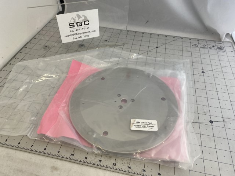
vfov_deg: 53.1
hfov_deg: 67.3
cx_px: 118
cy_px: 88
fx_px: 177
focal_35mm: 26
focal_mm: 4.25
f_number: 1.8
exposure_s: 1/120
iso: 125
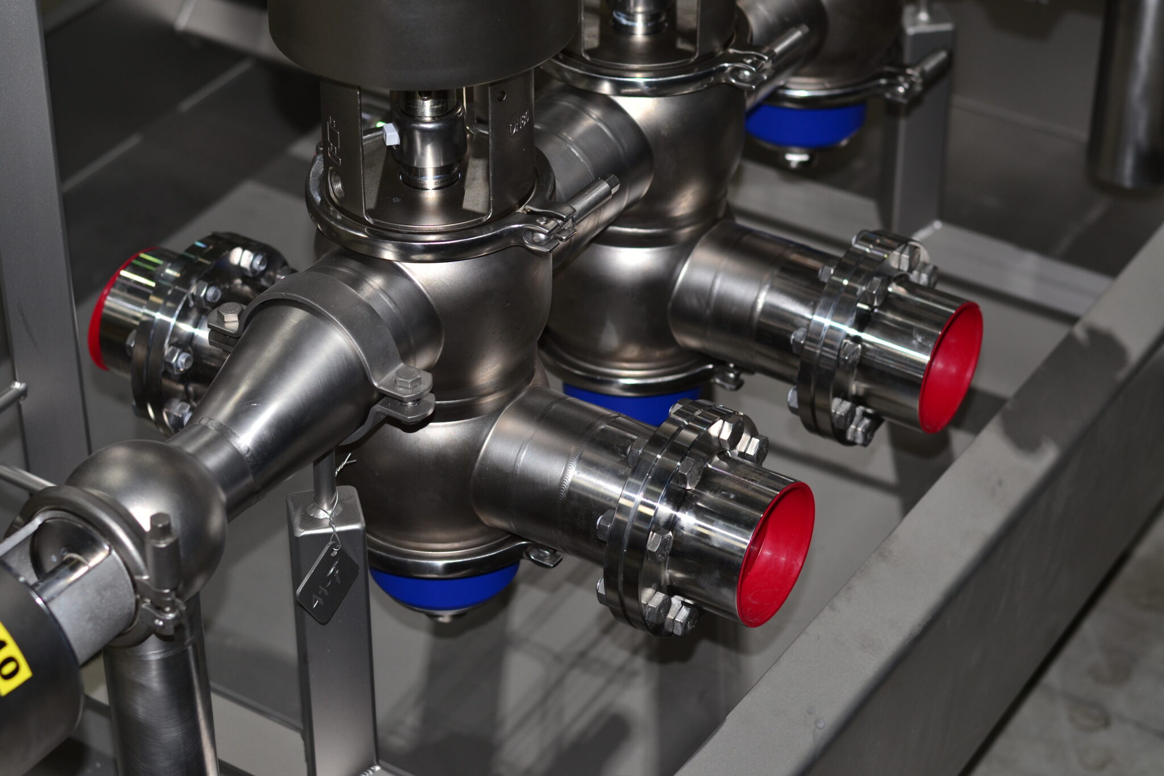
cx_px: 582
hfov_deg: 27.0
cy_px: 388
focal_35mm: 75
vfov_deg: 18.2
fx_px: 2425
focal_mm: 50
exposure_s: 1/60
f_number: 3.5
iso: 100
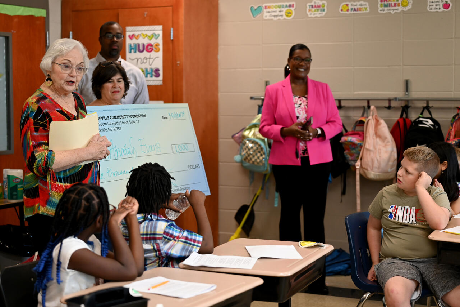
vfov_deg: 19.4
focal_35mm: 70
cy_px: 154
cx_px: 230
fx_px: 894
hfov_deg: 28.9
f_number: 2.8
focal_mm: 70
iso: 900
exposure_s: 1/125
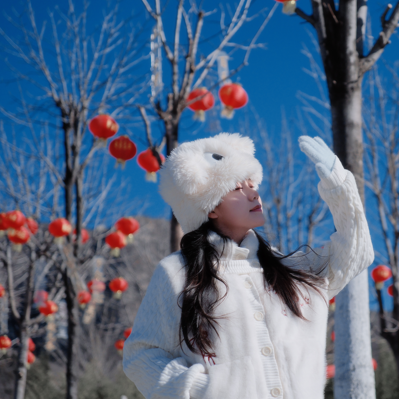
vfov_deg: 18.1
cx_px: 277
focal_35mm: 96
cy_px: 200
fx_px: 1252
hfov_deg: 18.0
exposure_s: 1/8500
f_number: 3.2
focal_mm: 50
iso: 640
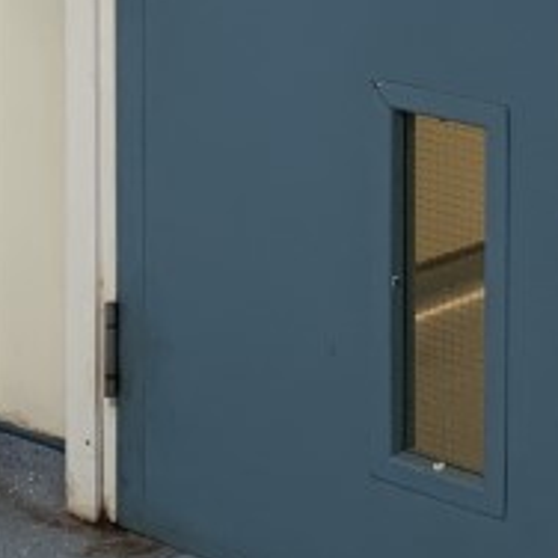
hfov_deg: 11.8
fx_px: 2681
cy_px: -255
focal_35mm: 147
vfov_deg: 11.4
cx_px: 104
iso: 125
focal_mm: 4.25
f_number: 1.8
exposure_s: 1/50
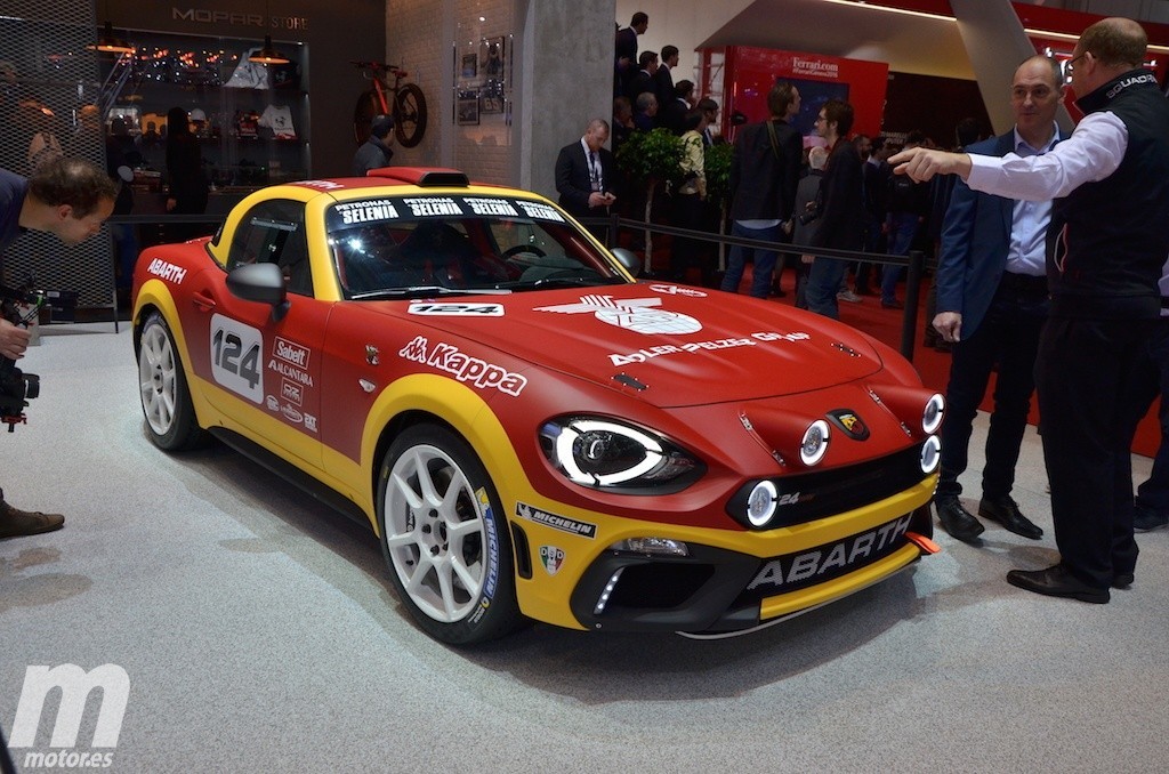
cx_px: 584
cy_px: 387
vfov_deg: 41.5
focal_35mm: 32
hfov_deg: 59.6
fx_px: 1021
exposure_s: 1/100
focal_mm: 21
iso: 500
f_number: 5
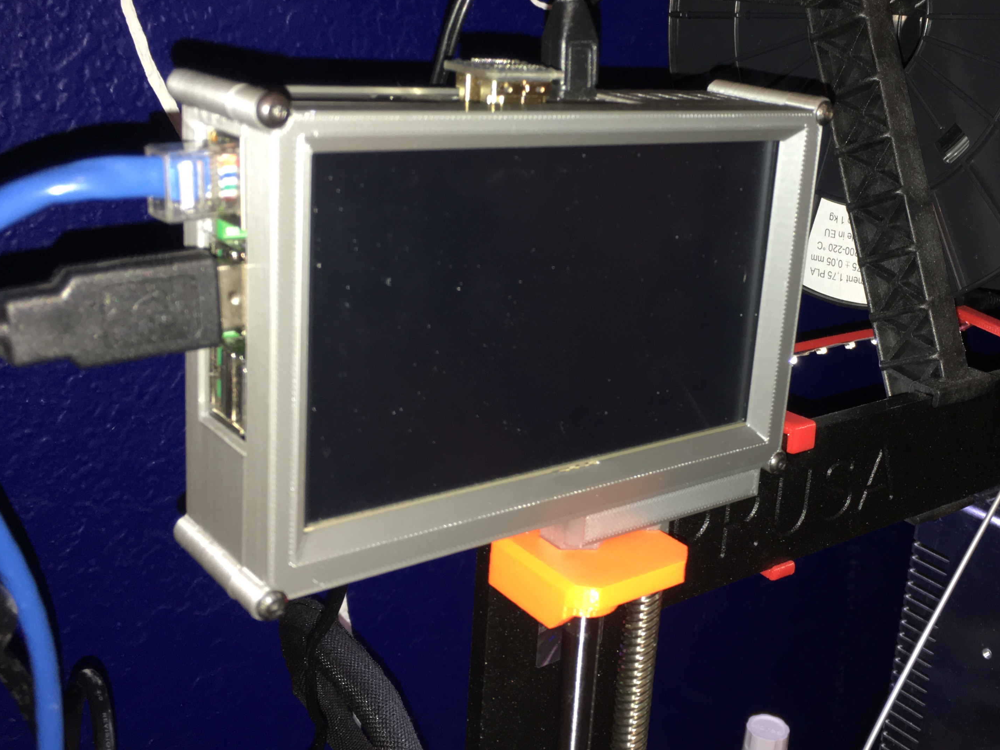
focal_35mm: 41
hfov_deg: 45.3
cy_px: 306
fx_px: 1184
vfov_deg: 35.0
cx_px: 642
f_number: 2.2
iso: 50
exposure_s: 1/24
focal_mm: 4.15
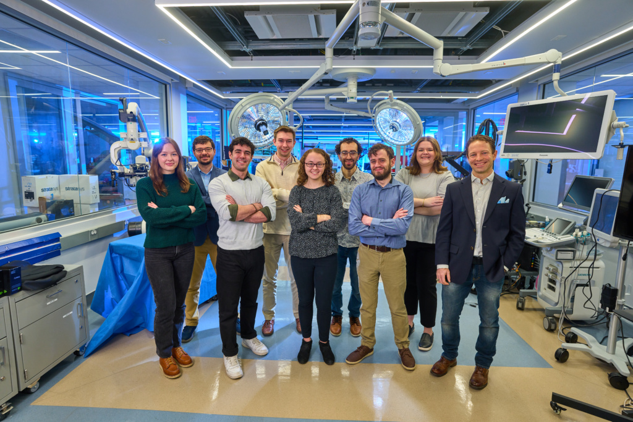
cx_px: 316
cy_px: 211
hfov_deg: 84.0
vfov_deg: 61.9
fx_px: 352
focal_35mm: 20
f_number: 2.8
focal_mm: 20
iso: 100
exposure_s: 1/160
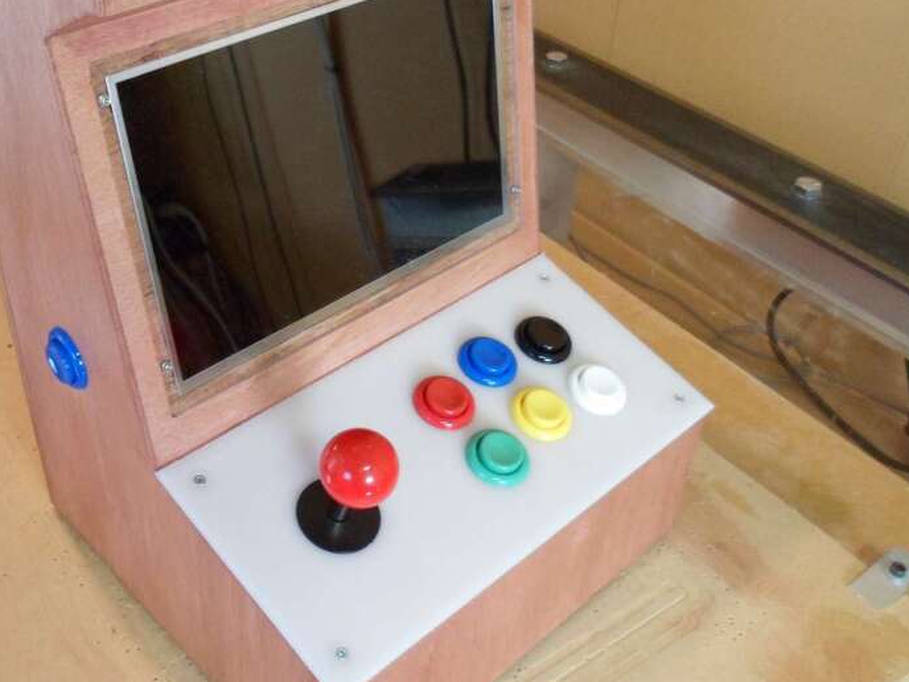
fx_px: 998
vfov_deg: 37.7
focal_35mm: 38
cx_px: 301
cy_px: 345
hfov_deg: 48.1
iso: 400
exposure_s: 1/20
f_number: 3.3
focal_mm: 4.9
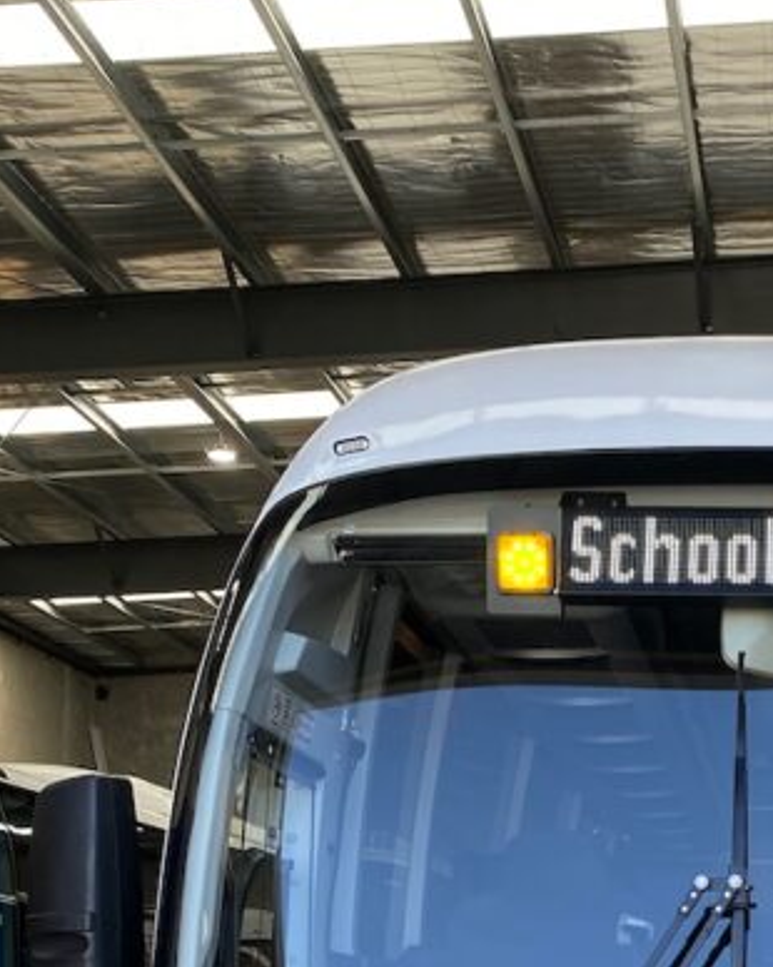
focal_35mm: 67
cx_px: 793
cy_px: 1009
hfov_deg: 21.9
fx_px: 1918
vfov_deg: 26.5
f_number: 1.8
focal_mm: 4.25
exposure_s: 1/519
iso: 64
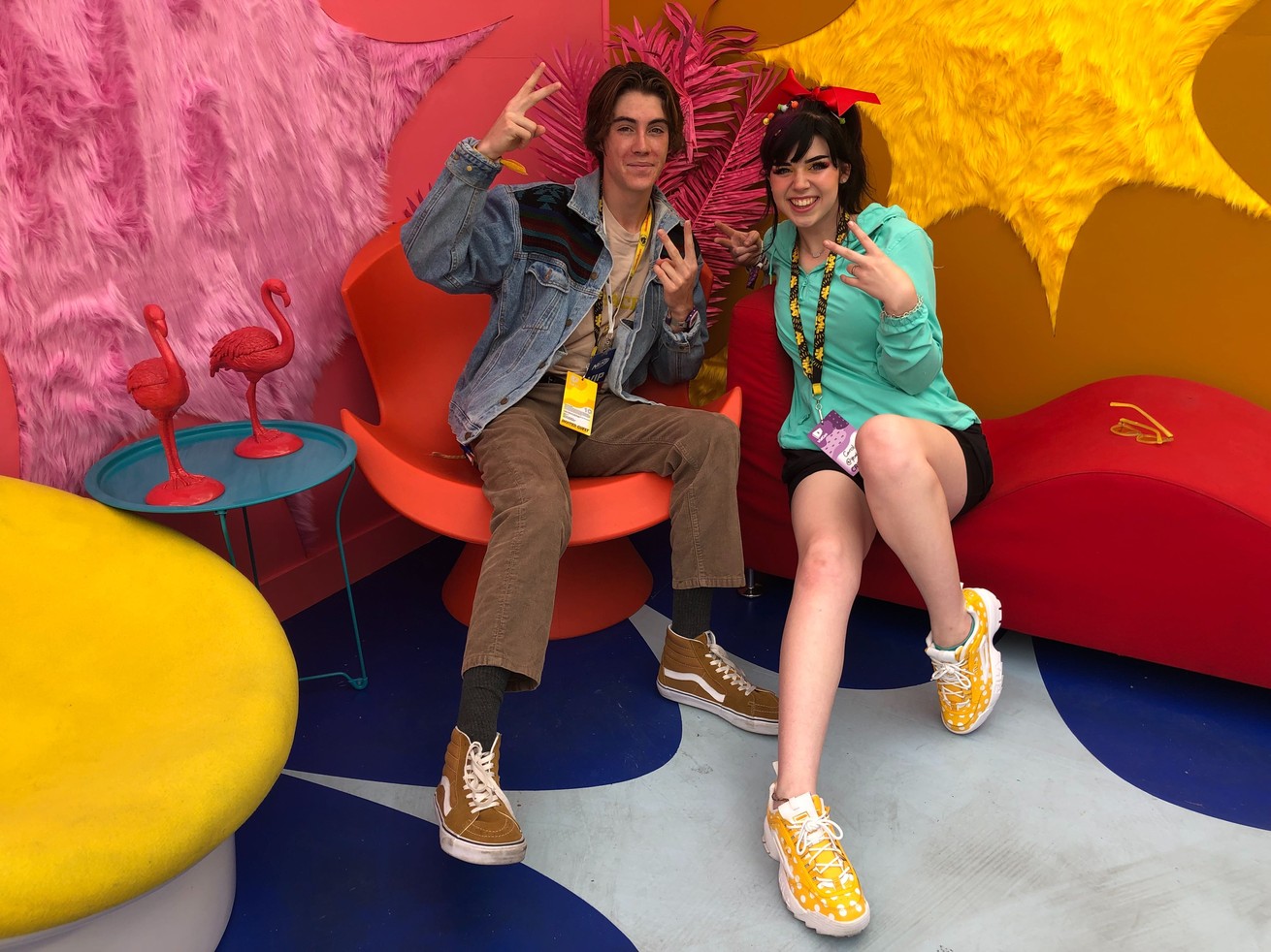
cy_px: 476
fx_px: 1028
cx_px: 636
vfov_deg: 49.7
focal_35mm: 28
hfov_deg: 63.5
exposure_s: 1/296
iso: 20
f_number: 1.8
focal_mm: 3.99
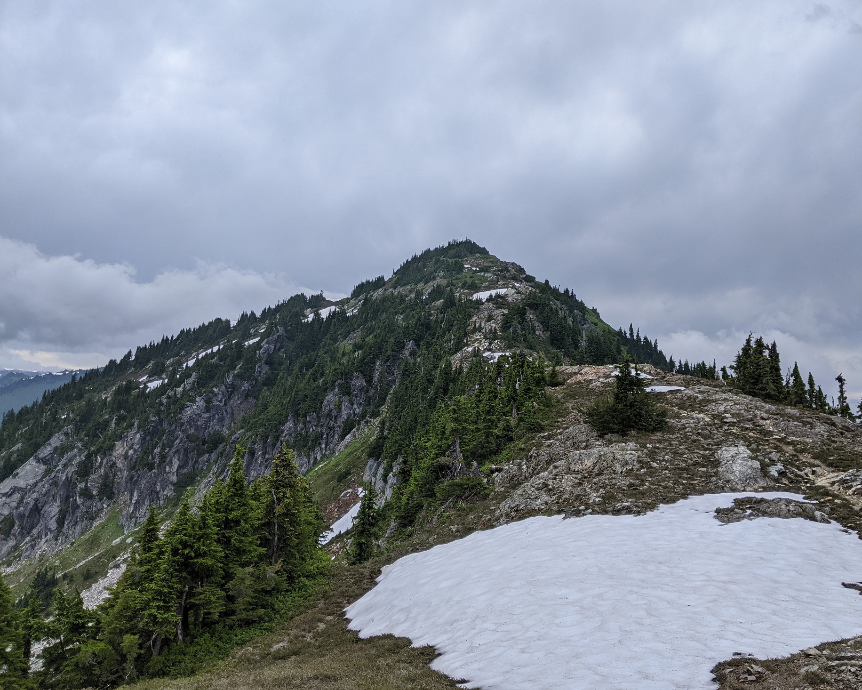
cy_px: 343
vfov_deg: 50.0
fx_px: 740
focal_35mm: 29
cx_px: 474
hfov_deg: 60.3
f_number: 1.8
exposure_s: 1/1381
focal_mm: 4.44
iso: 71
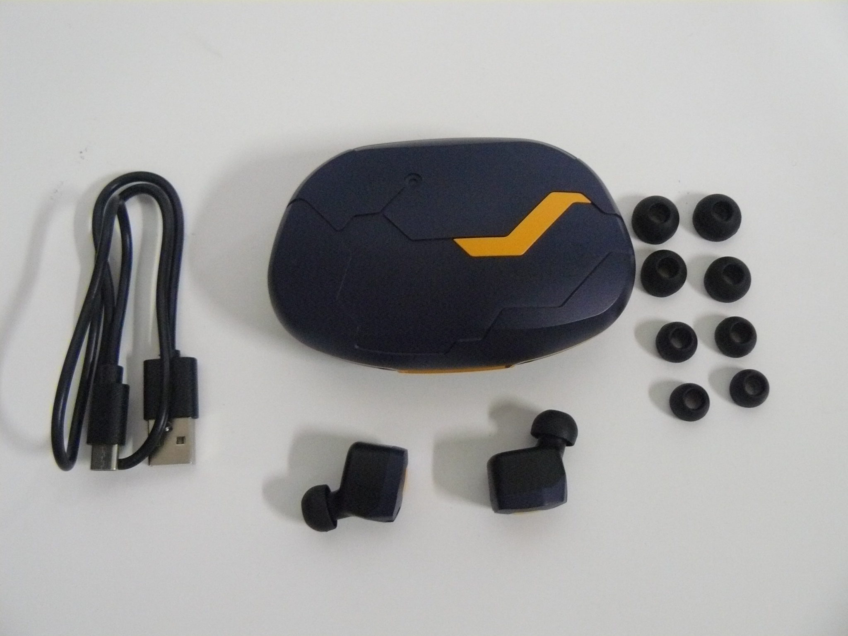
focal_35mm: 36
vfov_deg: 39.7
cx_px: 424
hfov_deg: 51.4
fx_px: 882
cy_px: 318
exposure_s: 1/20
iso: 400
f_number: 2.8
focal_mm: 6
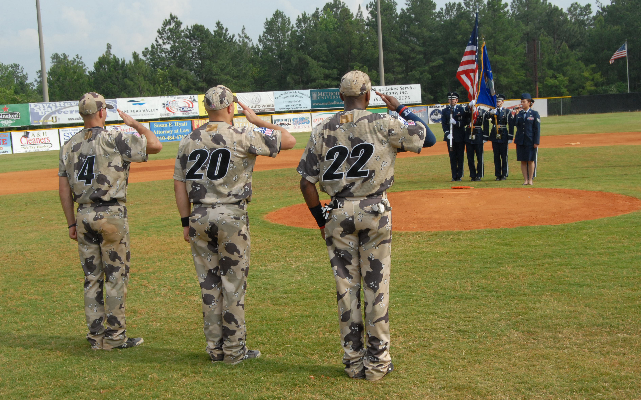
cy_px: 196
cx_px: 319
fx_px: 874
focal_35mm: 50
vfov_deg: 25.8
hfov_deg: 40.3
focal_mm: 32
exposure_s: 1/400
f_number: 10
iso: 500
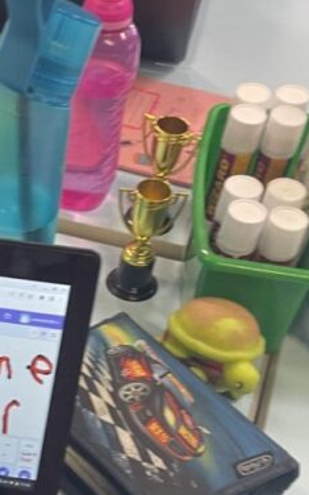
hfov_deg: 16.5
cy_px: 604
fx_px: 1011
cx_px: -91
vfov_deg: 24.7
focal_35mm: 75
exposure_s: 1/54
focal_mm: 4.2
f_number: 1.6
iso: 100
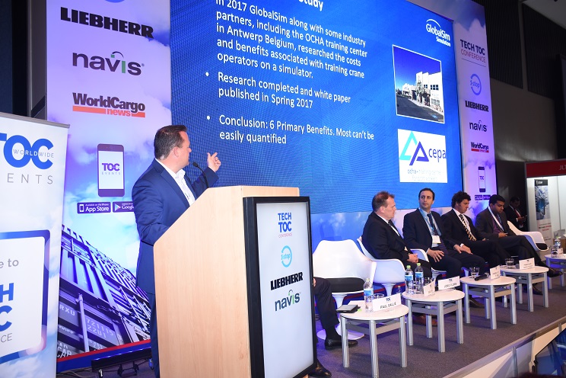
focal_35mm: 27
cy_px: 189
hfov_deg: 67.4
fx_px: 424
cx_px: 283
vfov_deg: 47.9
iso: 400
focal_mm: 18
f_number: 3.5
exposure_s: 1/30
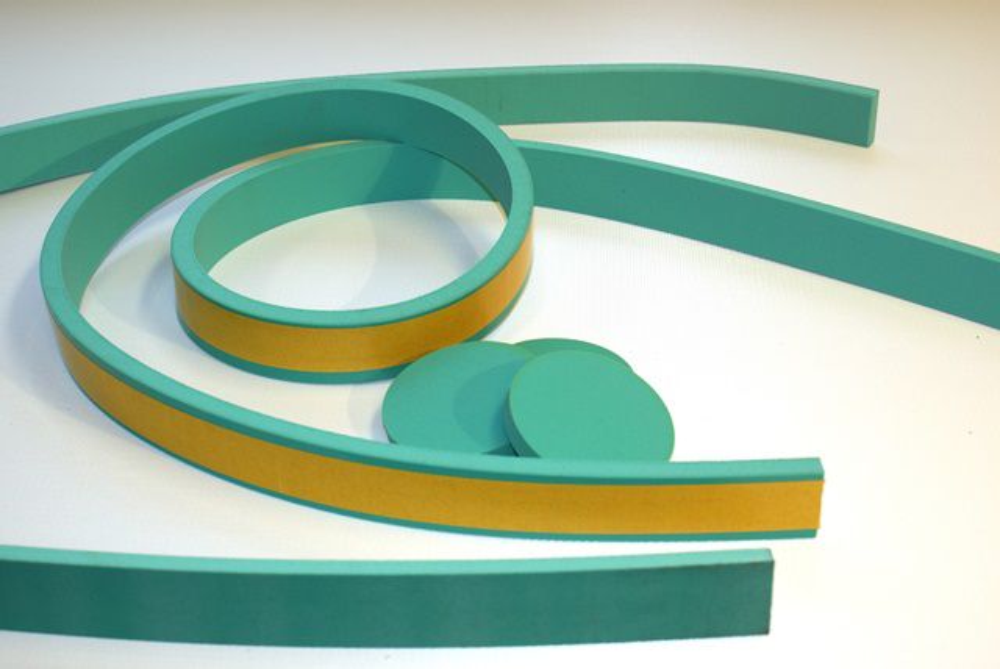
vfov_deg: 22.7
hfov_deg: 33.4
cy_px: 334
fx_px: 1668
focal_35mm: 60
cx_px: 500
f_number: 5.6
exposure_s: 1/100
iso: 200
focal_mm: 40
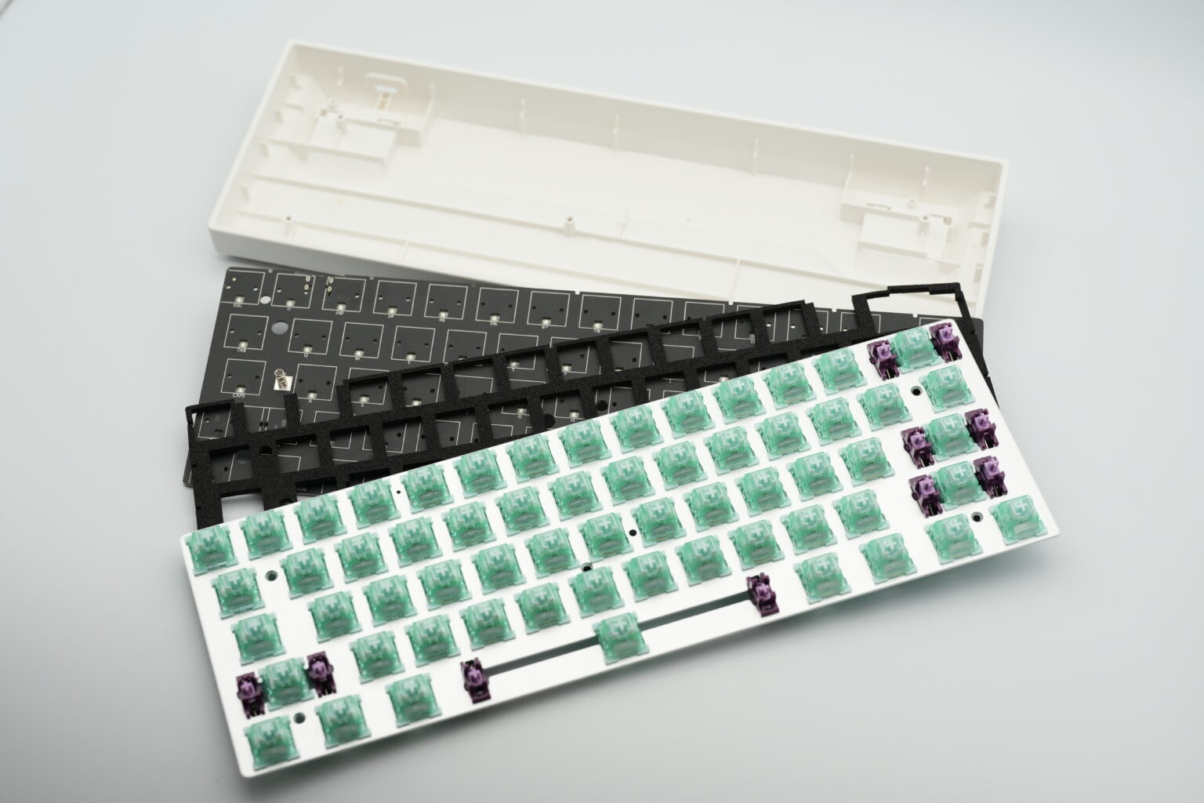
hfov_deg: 28.8
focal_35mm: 70
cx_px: 602
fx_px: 2341
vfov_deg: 19.5
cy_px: 402
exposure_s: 1/50
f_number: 5.6
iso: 640
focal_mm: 70
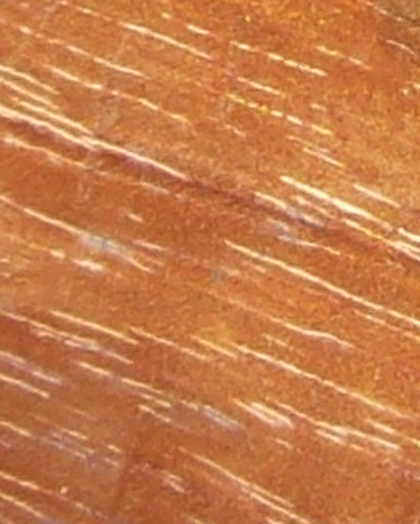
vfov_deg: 6.2
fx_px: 4750
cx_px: 127
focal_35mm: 306
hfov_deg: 5.1
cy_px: -497
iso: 80
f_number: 2.7
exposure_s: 1/64
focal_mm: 6
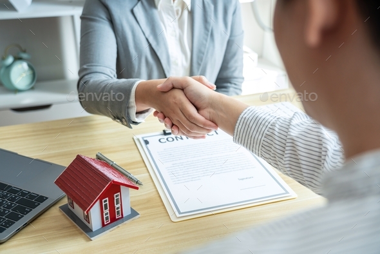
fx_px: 454
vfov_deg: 31.2
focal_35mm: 43
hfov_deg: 45.4
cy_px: 127
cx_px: 190
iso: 500
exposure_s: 1/160
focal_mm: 43
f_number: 4
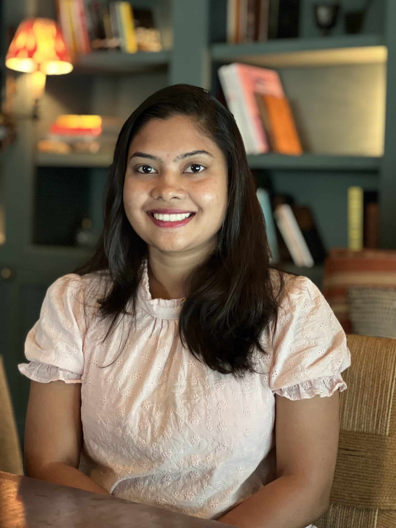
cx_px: 198
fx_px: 1174
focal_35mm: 77
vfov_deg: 25.3
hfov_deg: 19.1
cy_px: 264
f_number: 2.8
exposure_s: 1/20
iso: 400
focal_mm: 9
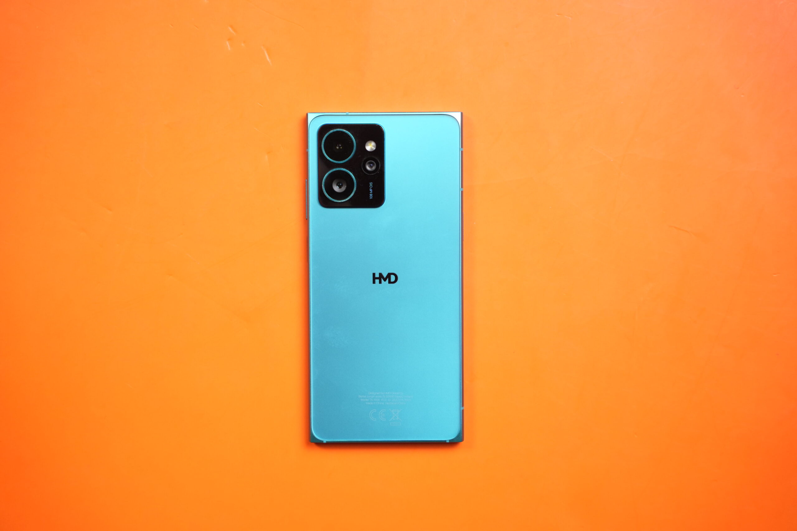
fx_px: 1550
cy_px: 266
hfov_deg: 28.8
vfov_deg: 19.5
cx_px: 398
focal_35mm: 70
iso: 640
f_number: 3.2
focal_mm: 70
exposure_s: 1/125
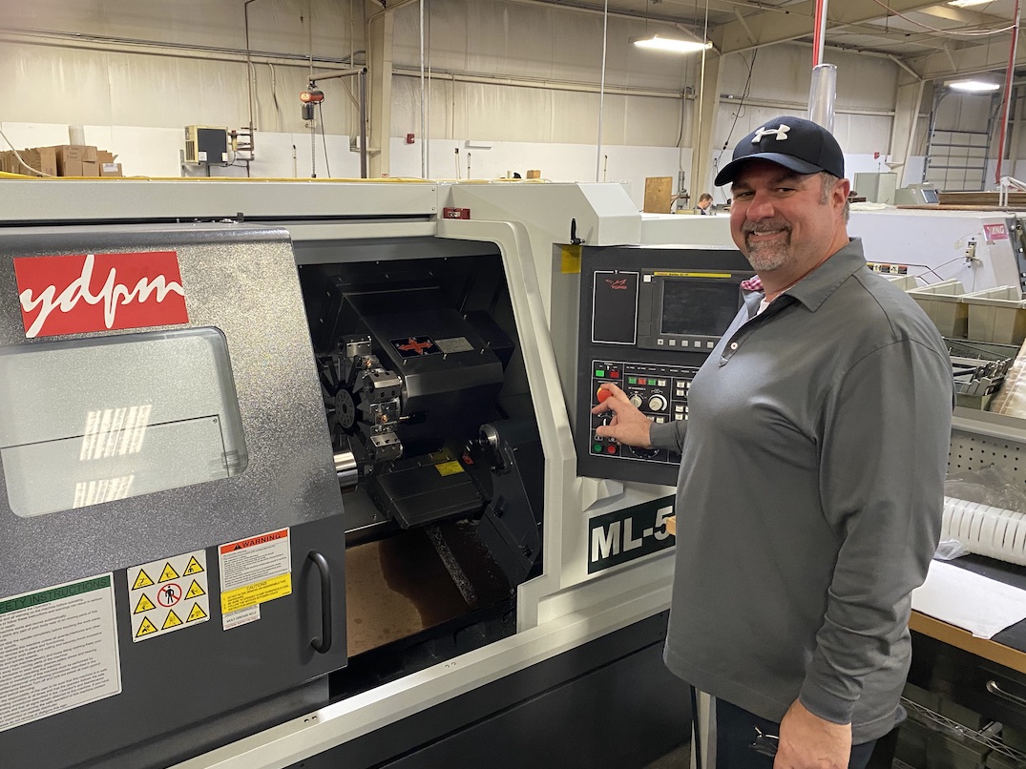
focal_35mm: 26
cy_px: 384
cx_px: 513
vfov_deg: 53.1
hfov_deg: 67.3
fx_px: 771
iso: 320
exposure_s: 1/60
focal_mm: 4.25
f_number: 1.8
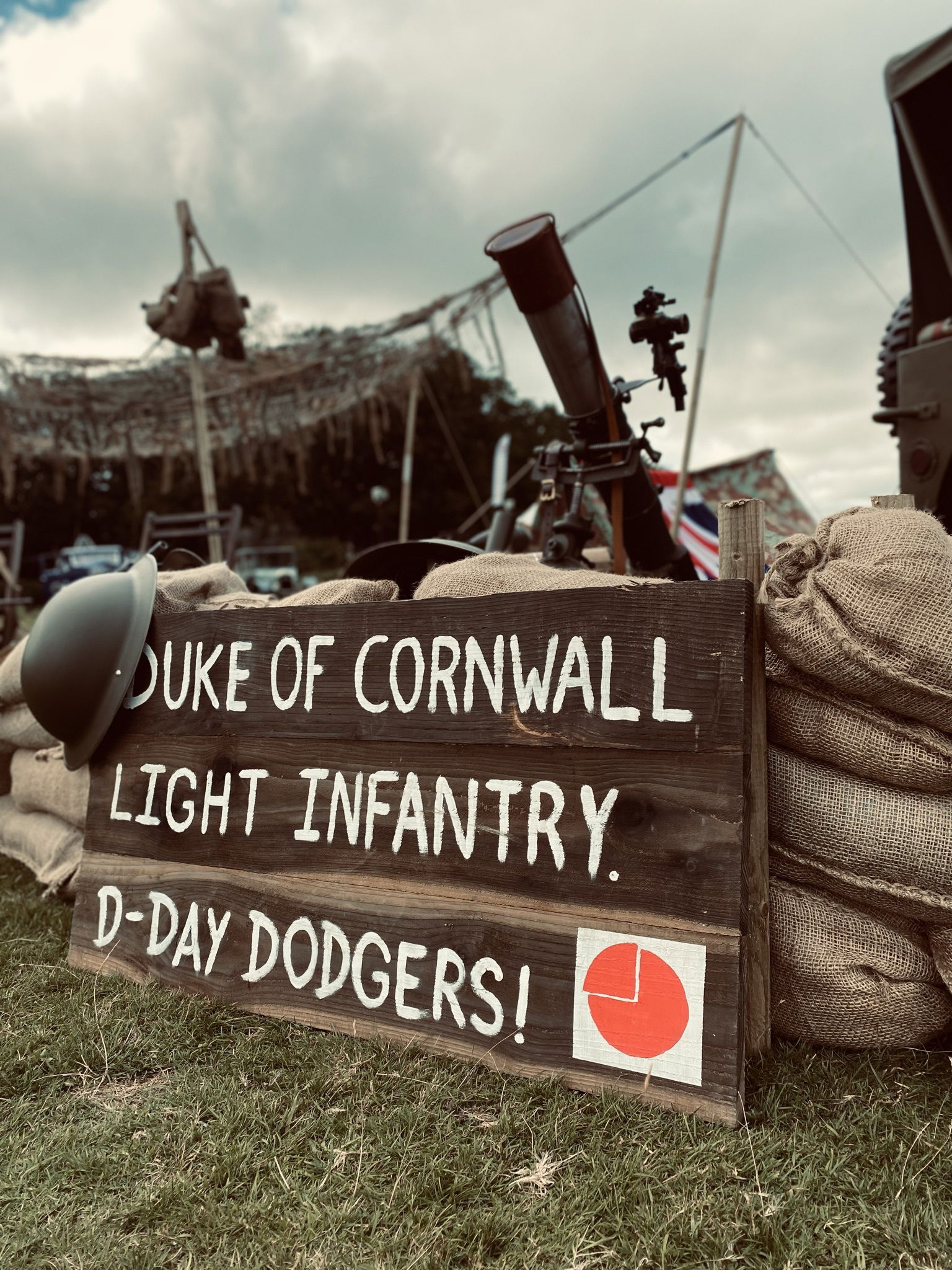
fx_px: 953
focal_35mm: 26
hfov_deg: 53.1
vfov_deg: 67.3
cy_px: 635
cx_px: 476
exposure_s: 1/623
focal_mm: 4.25
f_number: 1.8
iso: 32
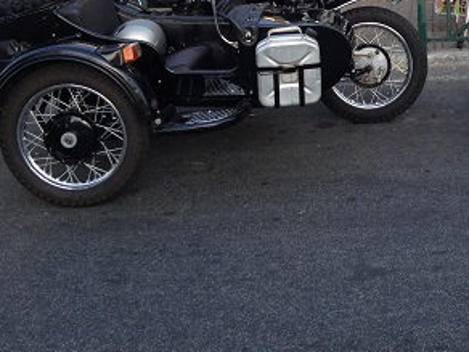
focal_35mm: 72
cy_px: 18
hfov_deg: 26.3
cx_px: 402
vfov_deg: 19.9
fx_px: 976
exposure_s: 1/190
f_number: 2.4
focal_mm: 4.28
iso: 64
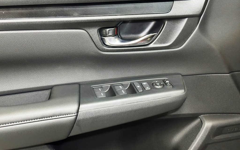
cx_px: 120
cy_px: 75
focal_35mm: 51
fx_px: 333
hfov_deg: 39.6
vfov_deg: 25.3
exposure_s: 1/30
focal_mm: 6.86
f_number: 1.78
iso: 640
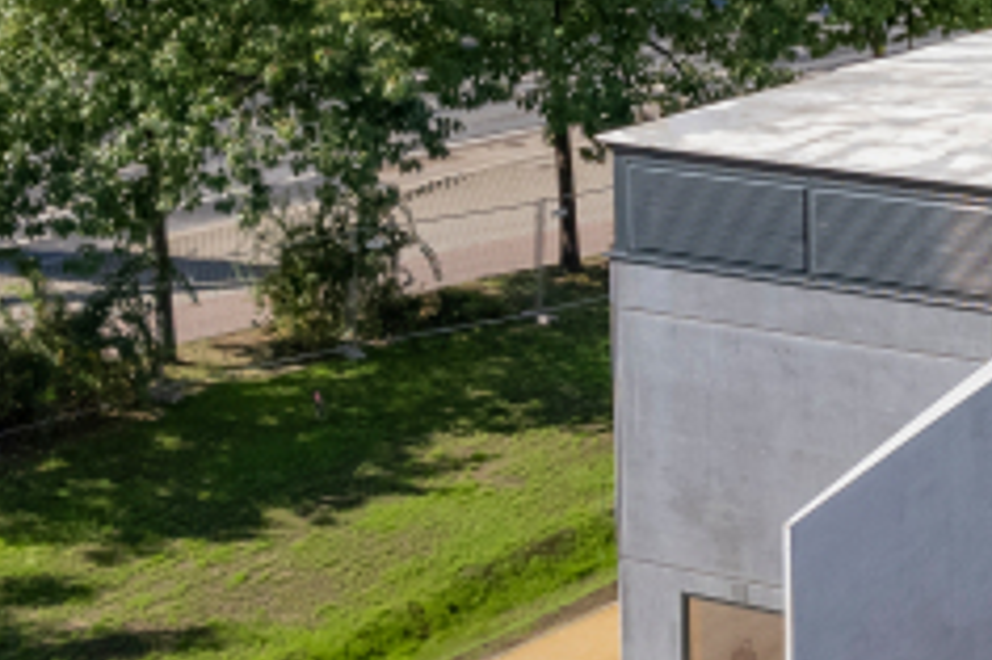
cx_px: 1110
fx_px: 3084
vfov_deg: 12.2
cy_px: 145
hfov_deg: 17.6
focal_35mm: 112
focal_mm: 8.38
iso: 100
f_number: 2.8
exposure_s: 1/350
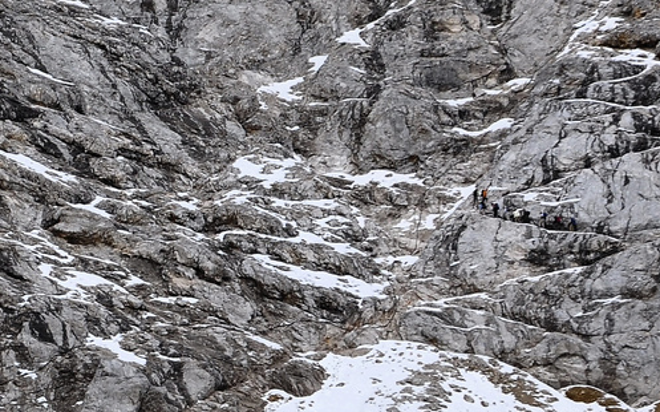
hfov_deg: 7.9
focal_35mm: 260
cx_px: -408
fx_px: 4674
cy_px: 324
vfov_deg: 5.0
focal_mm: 52
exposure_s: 1/500
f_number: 11
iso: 200
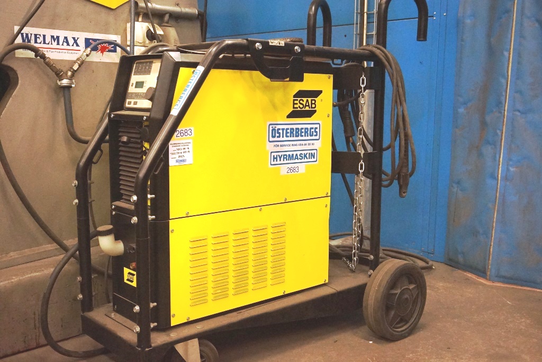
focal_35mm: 40
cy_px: 181
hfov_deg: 47.9
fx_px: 610
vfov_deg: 33.0
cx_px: 271
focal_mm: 27
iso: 3200
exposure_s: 1/100
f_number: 4.5
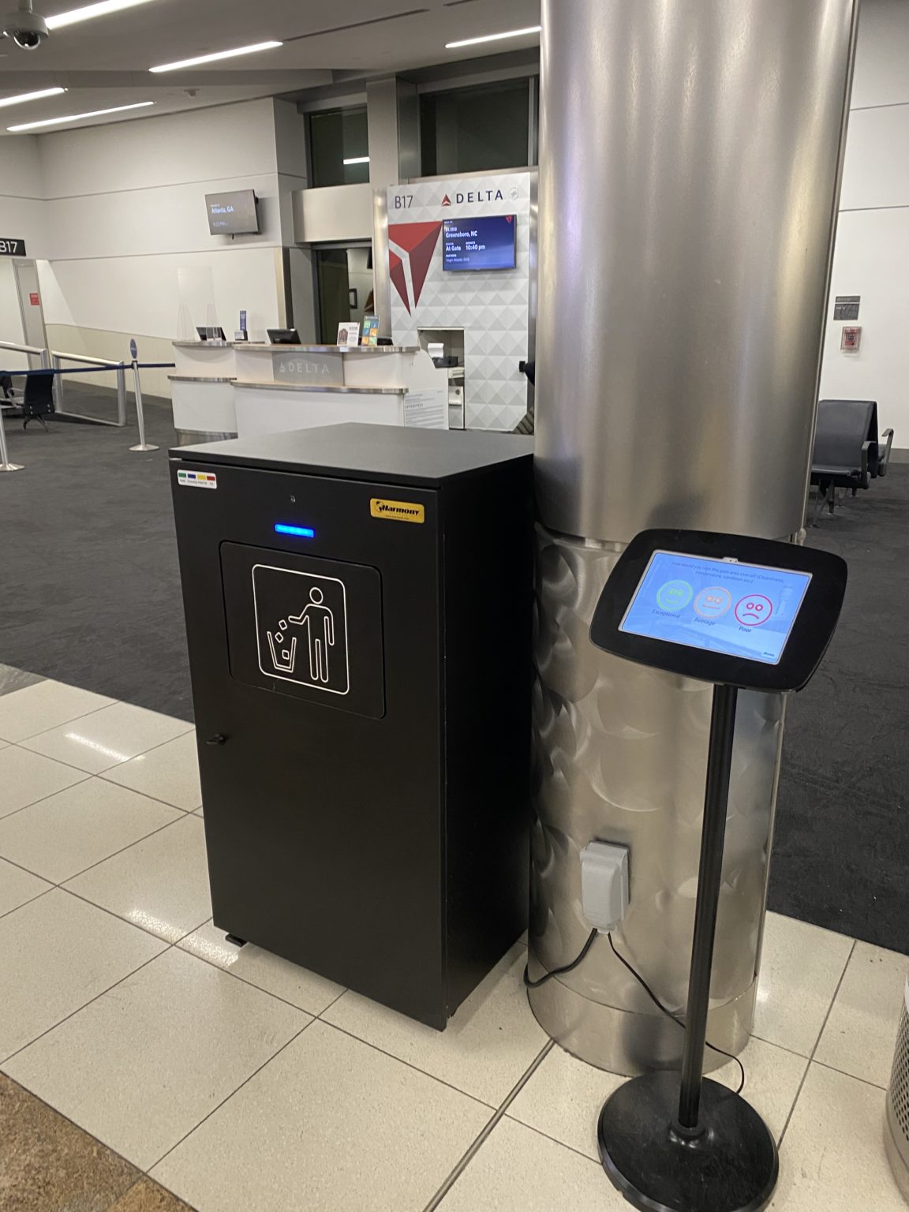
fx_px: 910
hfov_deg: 53.1
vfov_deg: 67.3
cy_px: 606
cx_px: 454
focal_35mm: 26
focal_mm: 4.25
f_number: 1.8
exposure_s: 1/60
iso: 200
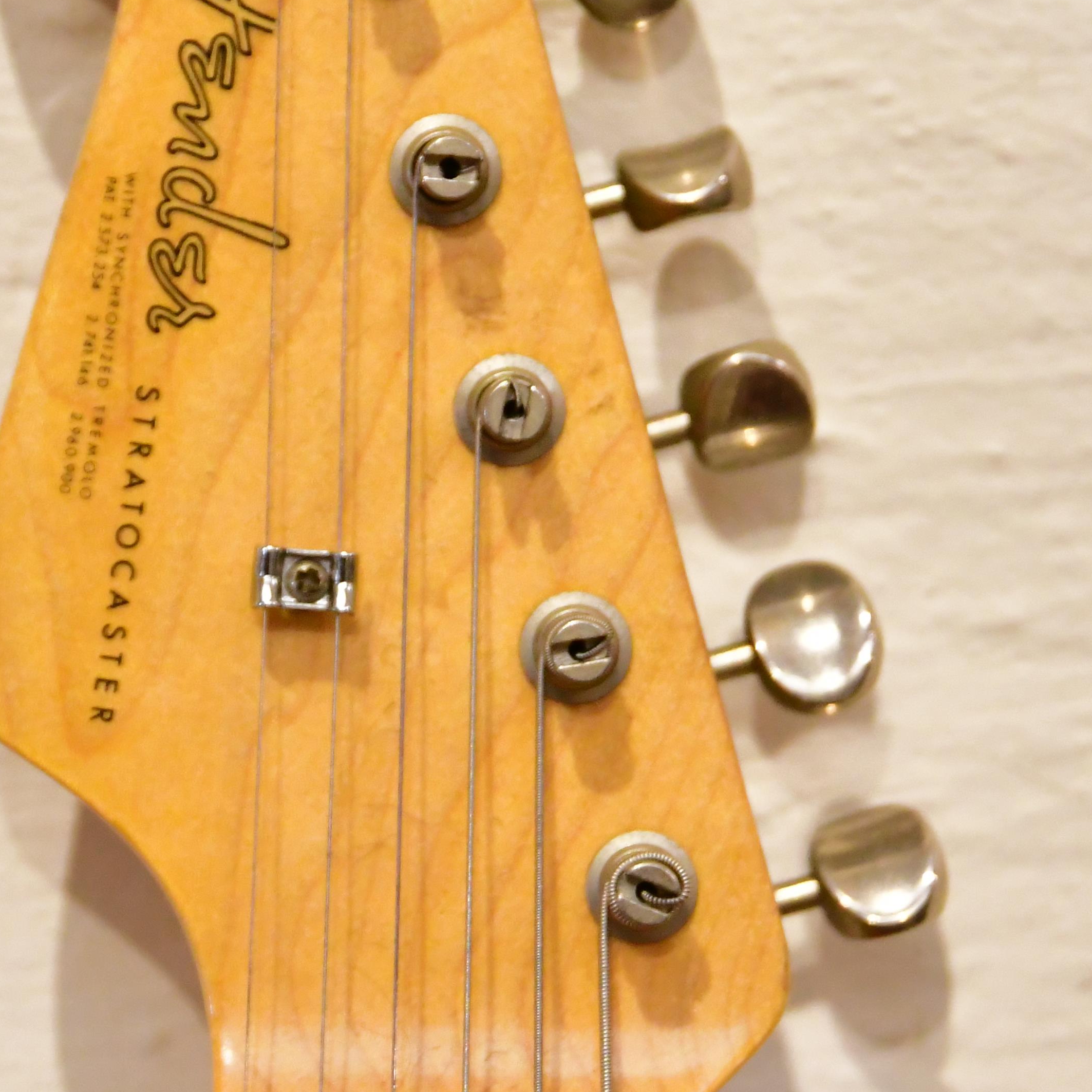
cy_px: 469
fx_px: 8102
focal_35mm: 227
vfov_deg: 7.7
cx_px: 400
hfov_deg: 7.7
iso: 4000
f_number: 4
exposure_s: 1/160
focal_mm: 68
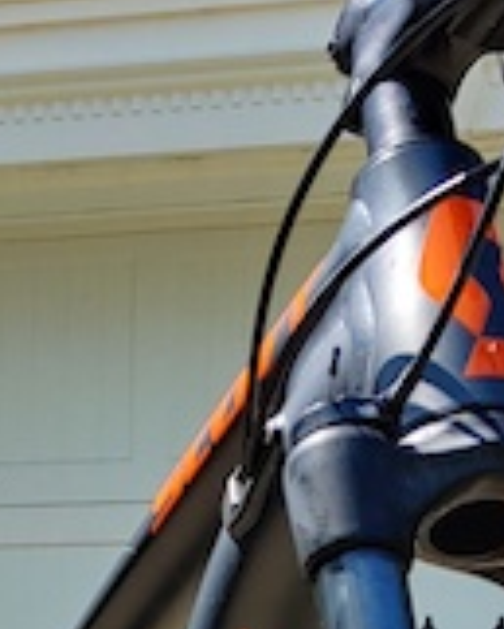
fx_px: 2254
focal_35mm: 121
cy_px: 1434
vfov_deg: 12.8
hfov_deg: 12.7
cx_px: 344
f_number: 1.5
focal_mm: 4.23
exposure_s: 1/1176
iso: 50
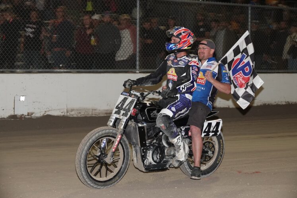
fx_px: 726
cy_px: 99
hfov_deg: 23.1
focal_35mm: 88
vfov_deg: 15.5
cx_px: 148
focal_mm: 32.39
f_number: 3.5
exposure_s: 1/100
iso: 400
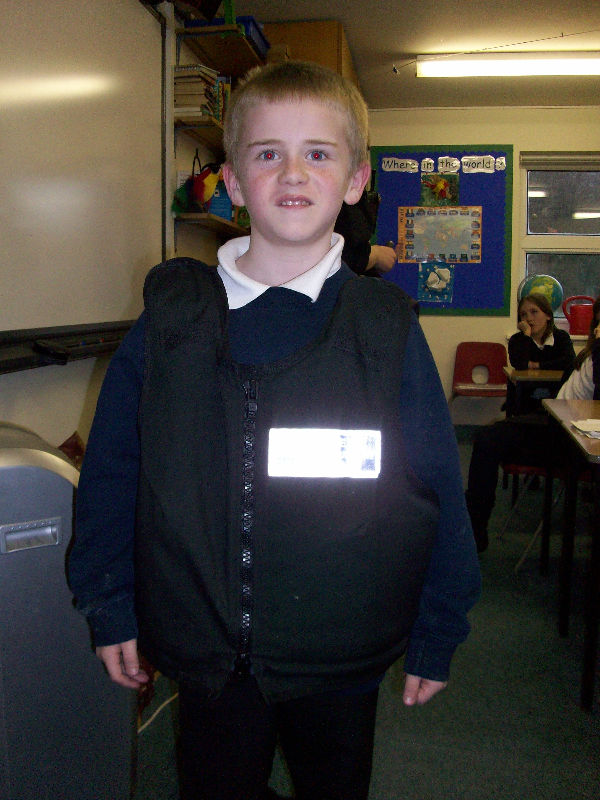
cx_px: 300
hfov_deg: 41.8
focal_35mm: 34
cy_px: 400
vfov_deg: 54.0
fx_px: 786
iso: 160
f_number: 2.8
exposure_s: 1/60
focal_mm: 5.7
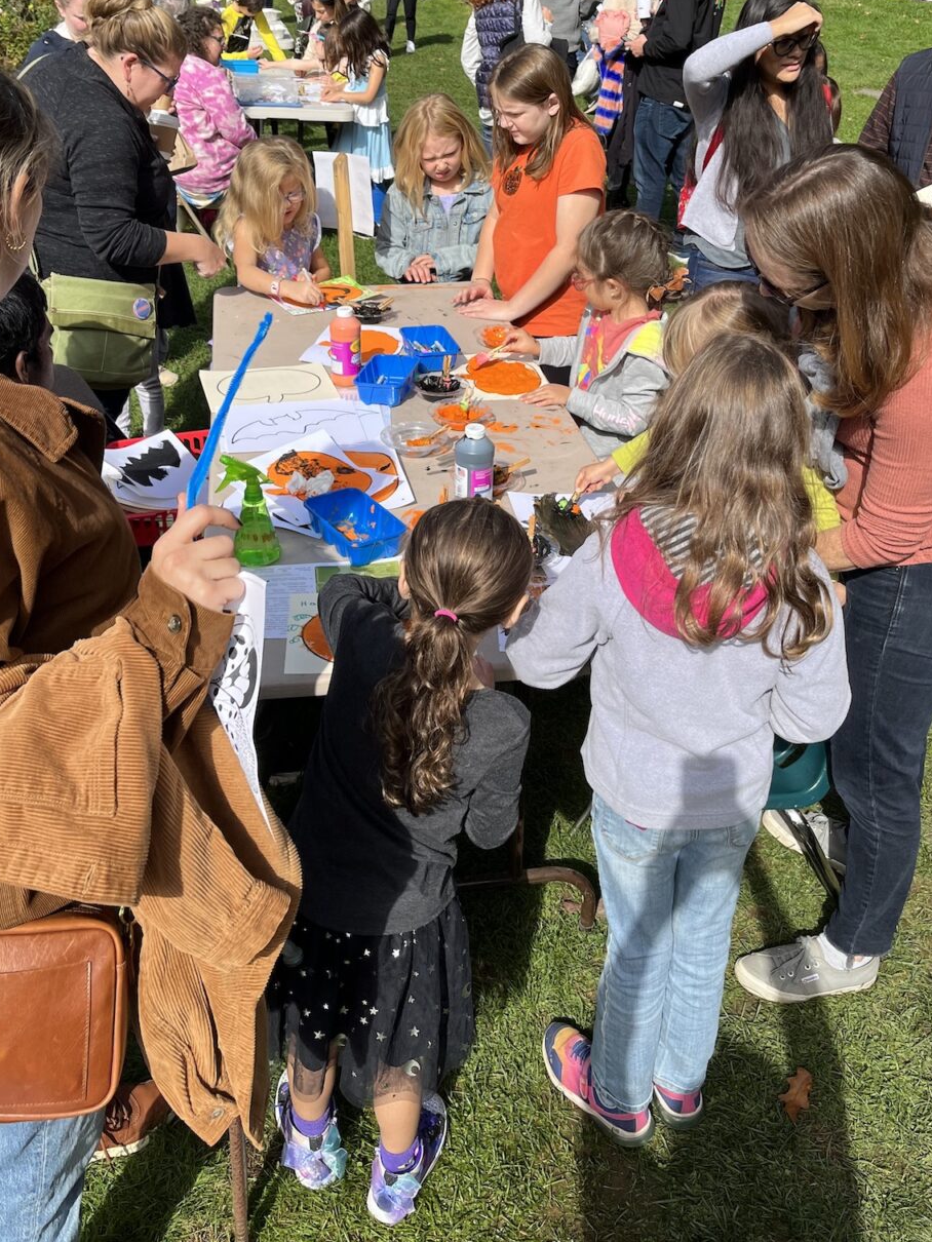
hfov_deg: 42.8
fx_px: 1184
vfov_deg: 54.9
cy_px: 488
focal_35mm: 33
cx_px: 394
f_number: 1.6
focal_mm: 5.1
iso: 50
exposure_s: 1/3135
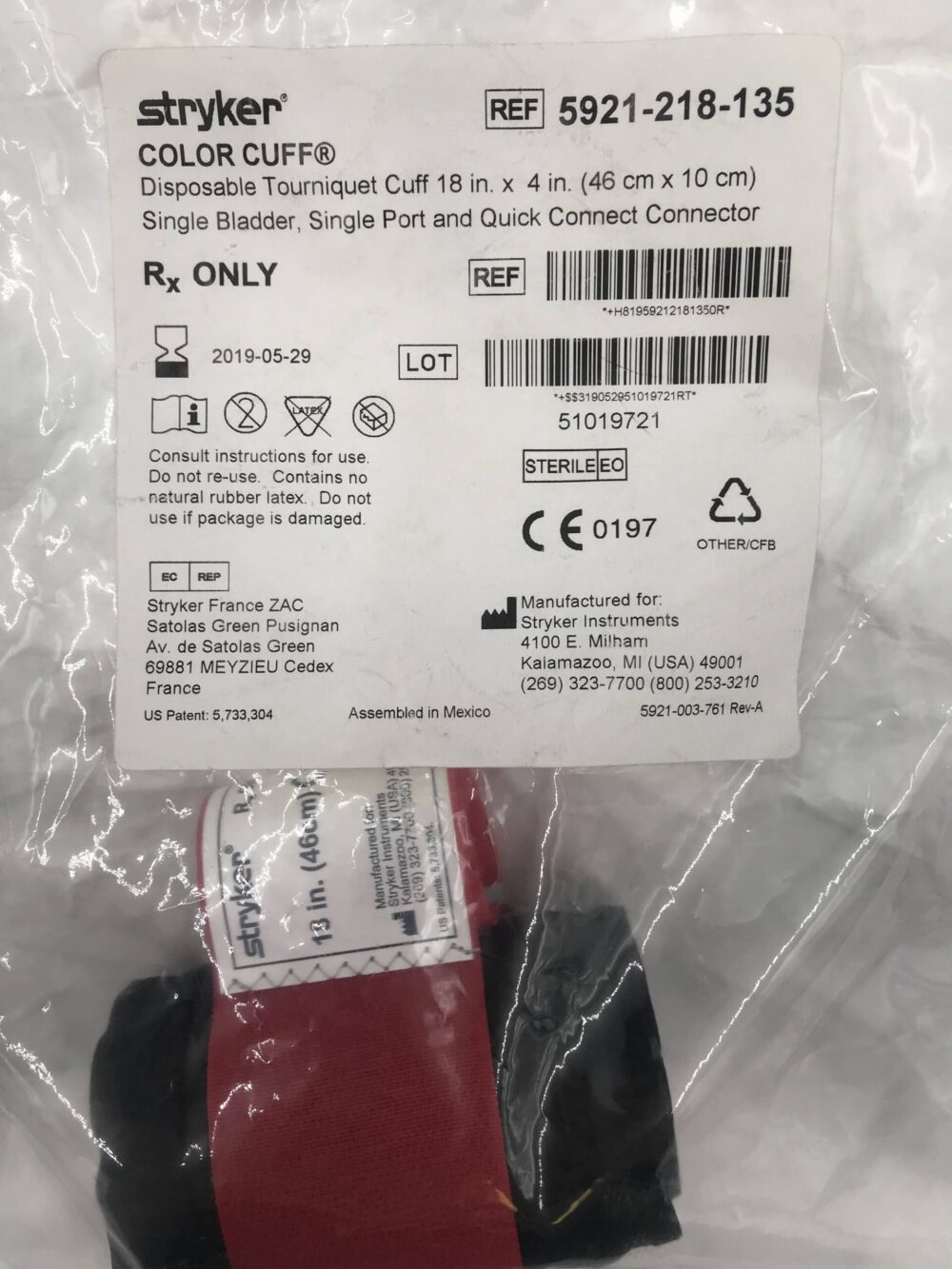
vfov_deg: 63.4
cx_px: 476
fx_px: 1027
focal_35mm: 28
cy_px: 634
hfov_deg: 49.8
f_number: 1.8
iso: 20
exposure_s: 1/222
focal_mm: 3.99
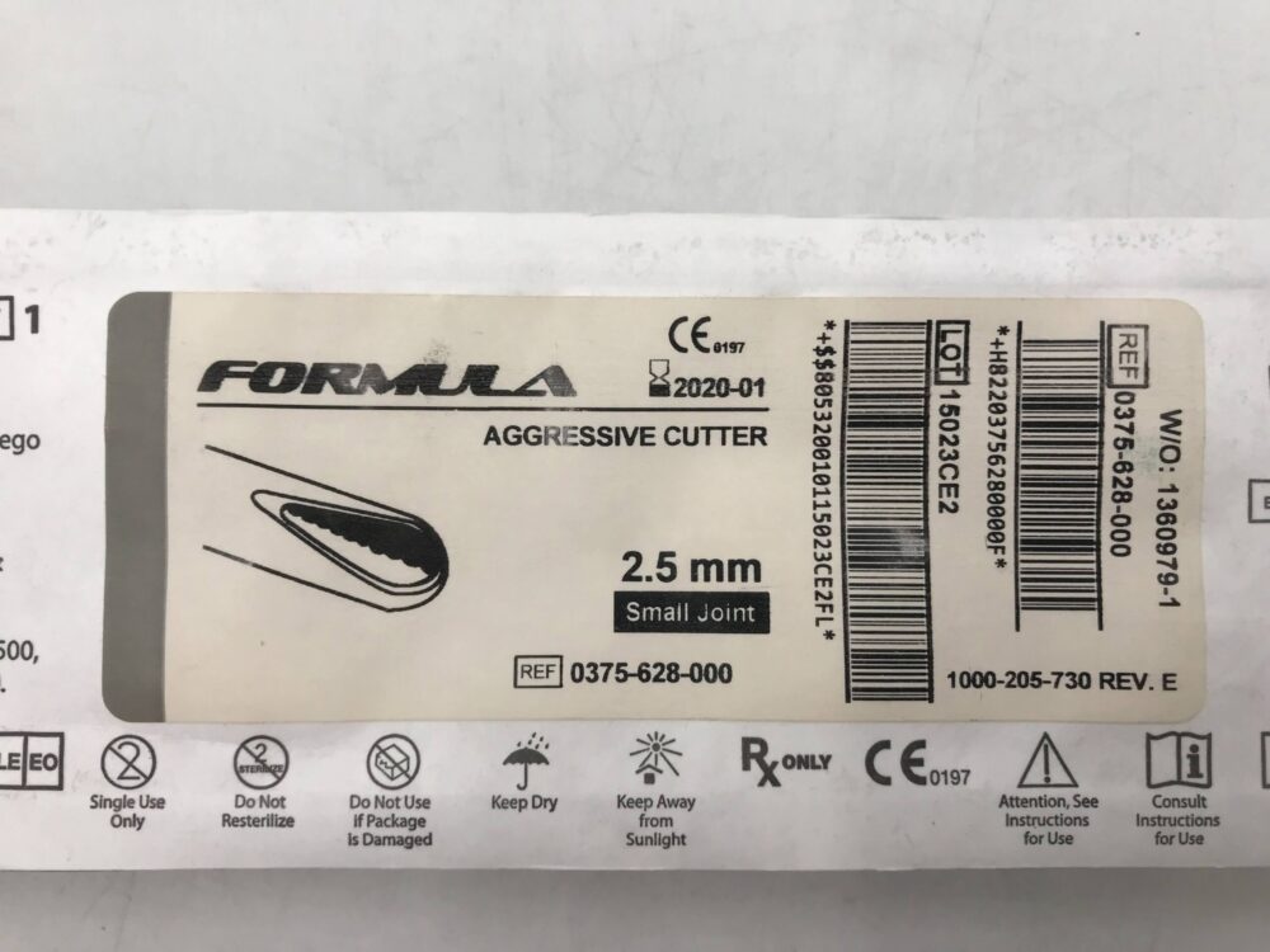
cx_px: 635
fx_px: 1027
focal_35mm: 28
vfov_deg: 49.7
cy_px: 476
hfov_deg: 63.4
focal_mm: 3.99
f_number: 1.8
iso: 32
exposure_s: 1/120
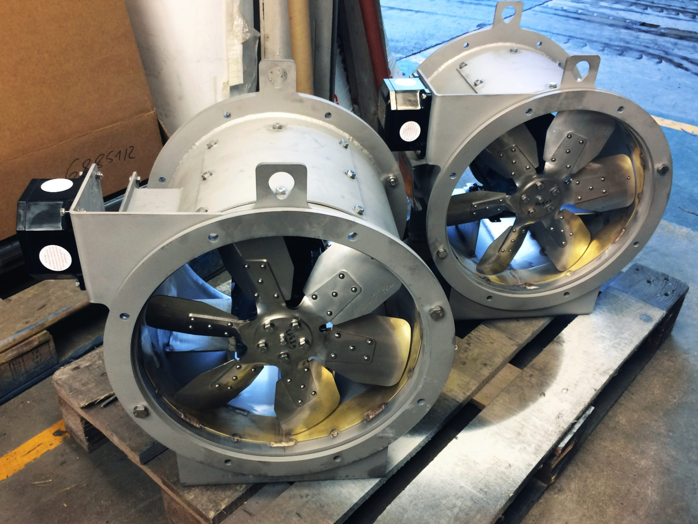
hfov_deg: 61.6
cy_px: 262
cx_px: 349
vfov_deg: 48.3
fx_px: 585
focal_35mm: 29
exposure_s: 1/33
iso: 125
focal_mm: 4.2
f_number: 2.2
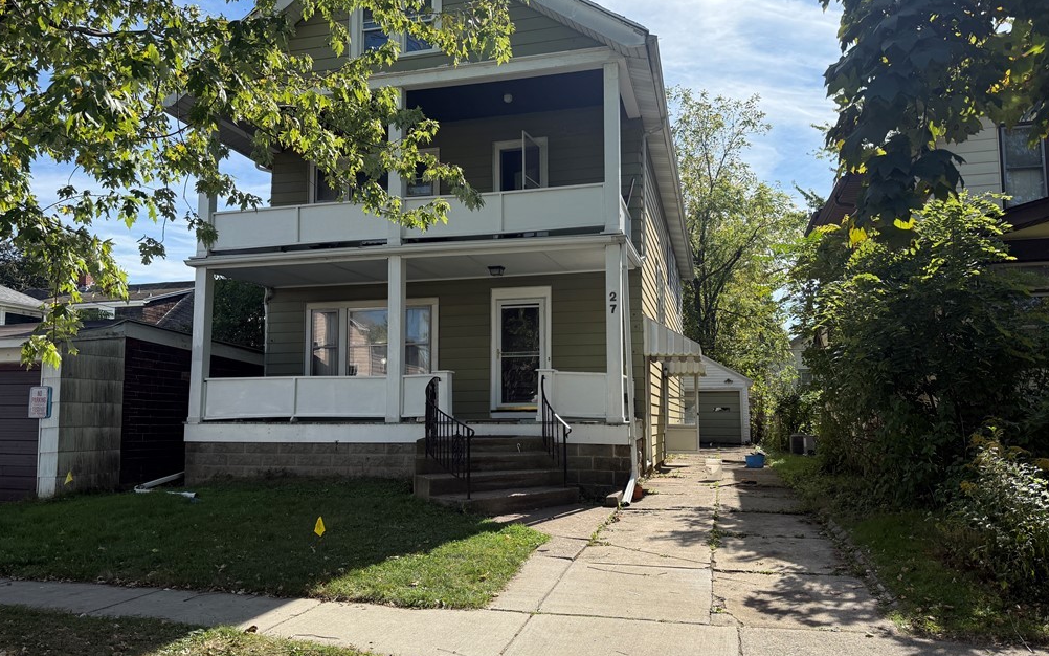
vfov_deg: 47.6
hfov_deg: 70.4
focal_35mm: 26
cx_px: 526
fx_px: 743
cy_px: 347
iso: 100
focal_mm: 6.76
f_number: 1.78
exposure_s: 1/3584
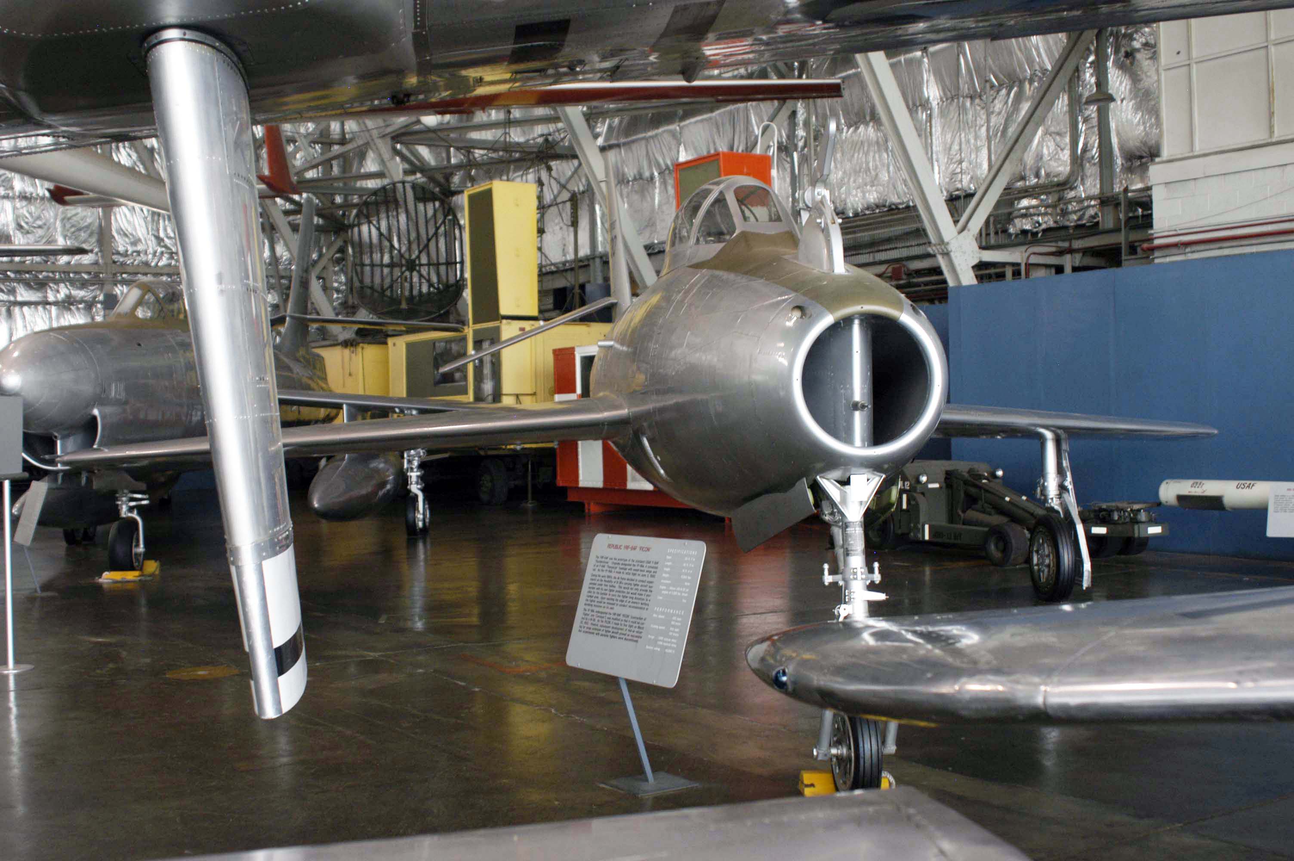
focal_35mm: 42
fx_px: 1508
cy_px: 430
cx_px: 647
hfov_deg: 46.4
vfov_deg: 31.8
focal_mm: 28
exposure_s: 1/60
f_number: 4
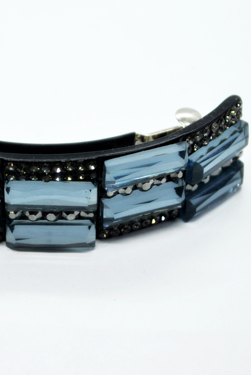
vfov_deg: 17.5
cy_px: 210
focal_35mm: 117
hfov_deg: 11.7
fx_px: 1219
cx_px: 52
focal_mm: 45
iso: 160
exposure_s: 1/125
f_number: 5.6
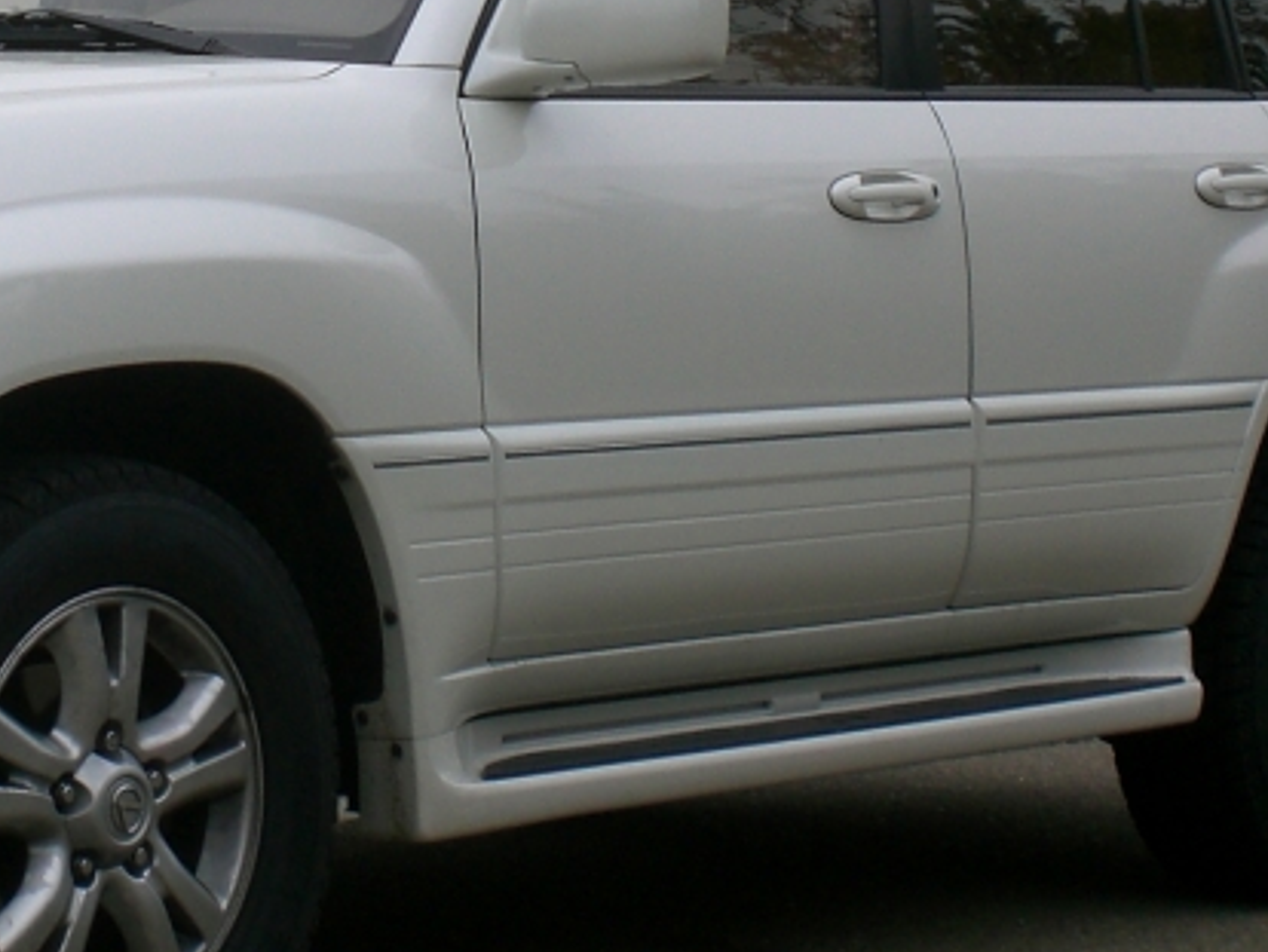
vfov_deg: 11.8
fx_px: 4618
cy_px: 361
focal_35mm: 126
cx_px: 196
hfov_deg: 15.5
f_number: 5.1
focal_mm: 8.44
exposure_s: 1/100
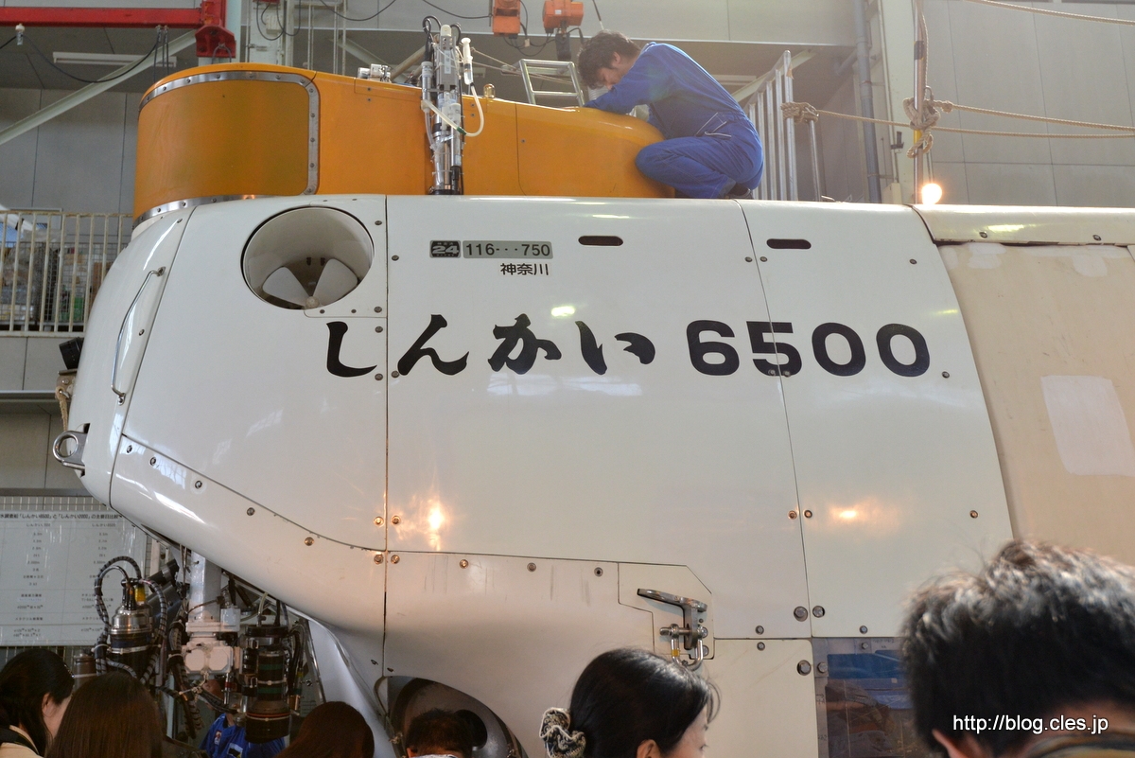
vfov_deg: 37.9
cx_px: 568
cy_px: 379
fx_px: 1104
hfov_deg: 54.4
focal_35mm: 35
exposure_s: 1/200
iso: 1600
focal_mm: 35
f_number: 8
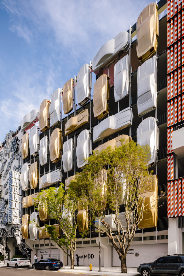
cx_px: 92
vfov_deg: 73.7
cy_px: 138
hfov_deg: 53.1
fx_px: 184
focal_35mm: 24
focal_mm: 24
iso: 100
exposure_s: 1/125
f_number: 8
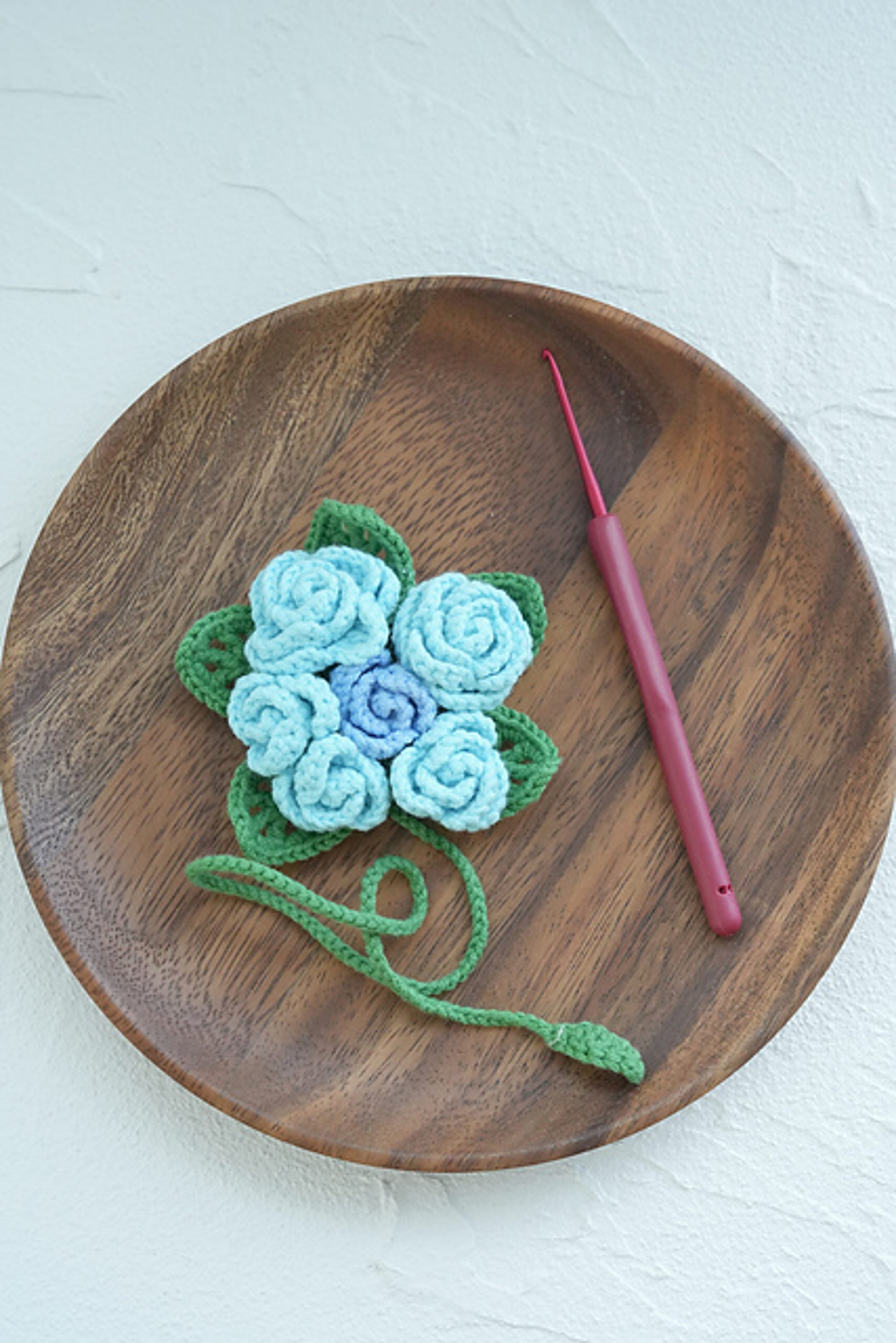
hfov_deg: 19.5
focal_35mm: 70
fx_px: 2612
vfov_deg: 28.8
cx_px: 448
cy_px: 672
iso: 4000
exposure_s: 1/500
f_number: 7.1
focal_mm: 70
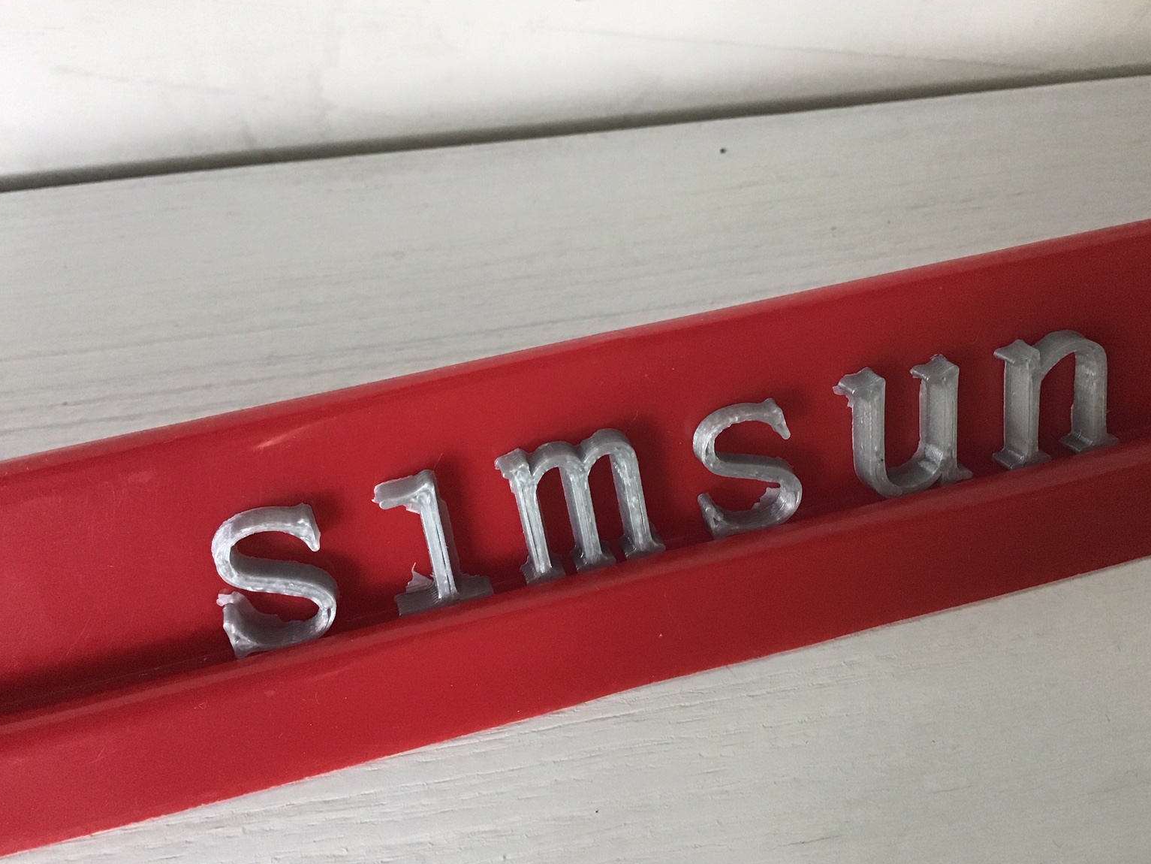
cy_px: 418
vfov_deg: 42.9
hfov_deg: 55.3
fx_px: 1097
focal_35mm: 33
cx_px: 601
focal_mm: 3.3
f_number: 2.4
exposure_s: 1/33
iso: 200
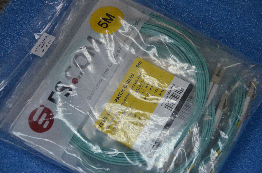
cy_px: 86
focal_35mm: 93
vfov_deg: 14.6
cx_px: 131
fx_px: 675
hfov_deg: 22.0
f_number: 5.3
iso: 1800
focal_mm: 62
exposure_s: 1/125
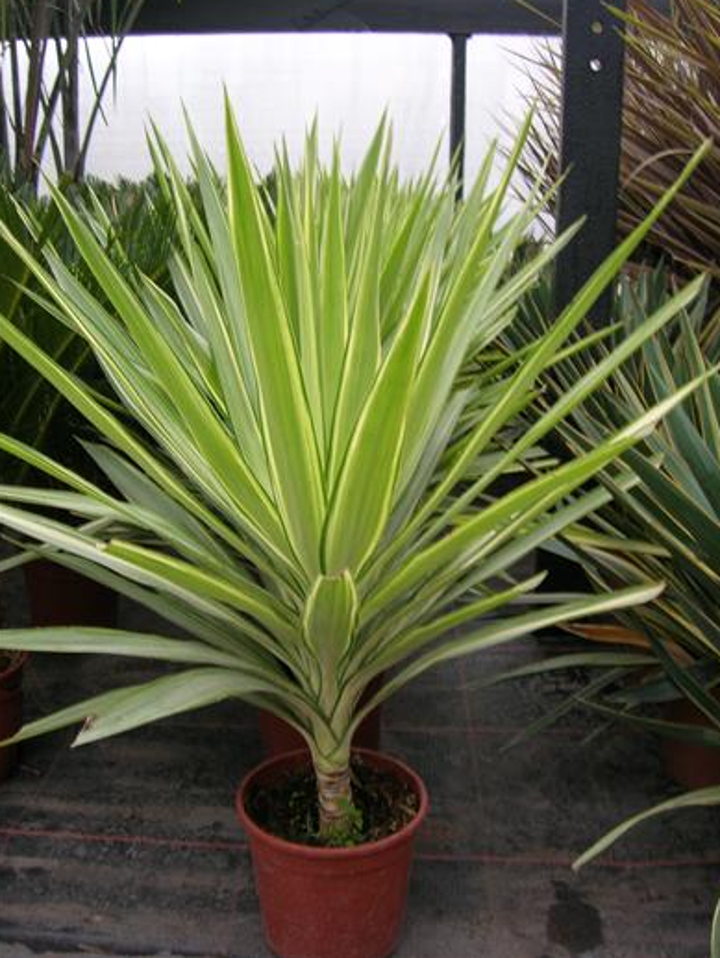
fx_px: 970
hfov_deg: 40.7
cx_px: 363
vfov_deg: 52.6
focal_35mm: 35
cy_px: 471
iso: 50
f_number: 2.9
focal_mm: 5.7
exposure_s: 1/24.6
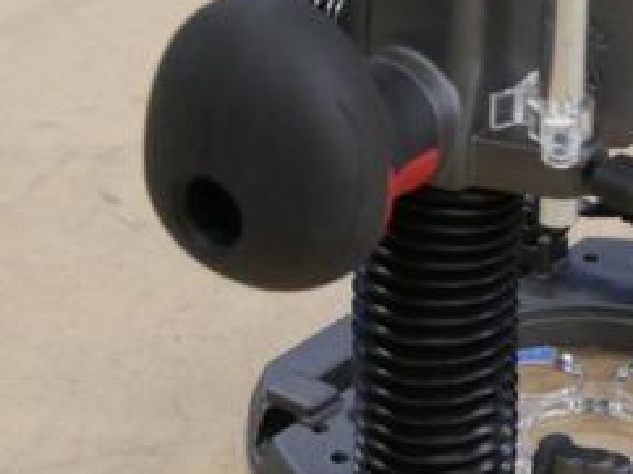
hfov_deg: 10.3
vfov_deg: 7.7
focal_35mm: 192
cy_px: 115
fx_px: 3507
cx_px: 483
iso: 3200
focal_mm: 37
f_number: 4.6
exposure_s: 1/250
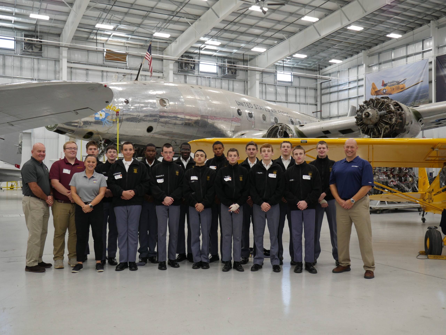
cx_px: 223
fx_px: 438
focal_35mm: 34
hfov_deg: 54.0
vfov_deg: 41.8
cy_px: 168
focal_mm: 17
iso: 200
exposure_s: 1/80
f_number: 2.8
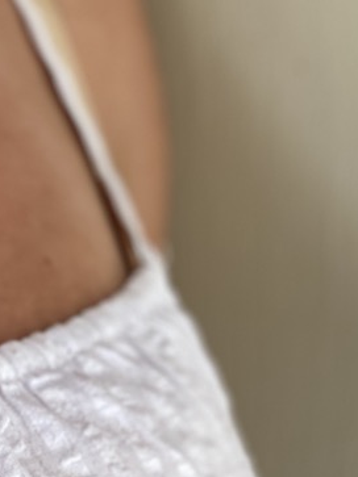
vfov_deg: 9.8
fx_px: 2635
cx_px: -213
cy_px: -386
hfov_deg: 7.6
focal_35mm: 191
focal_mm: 6
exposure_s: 1/122
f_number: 2
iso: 50
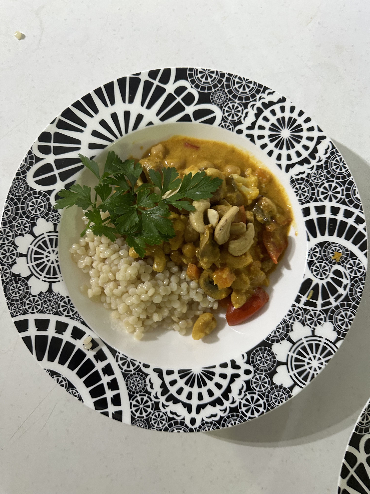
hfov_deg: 56.8
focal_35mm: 24
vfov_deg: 71.6
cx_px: 185
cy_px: 247
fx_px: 342
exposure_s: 1/50
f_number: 1.78
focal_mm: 6.86
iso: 500
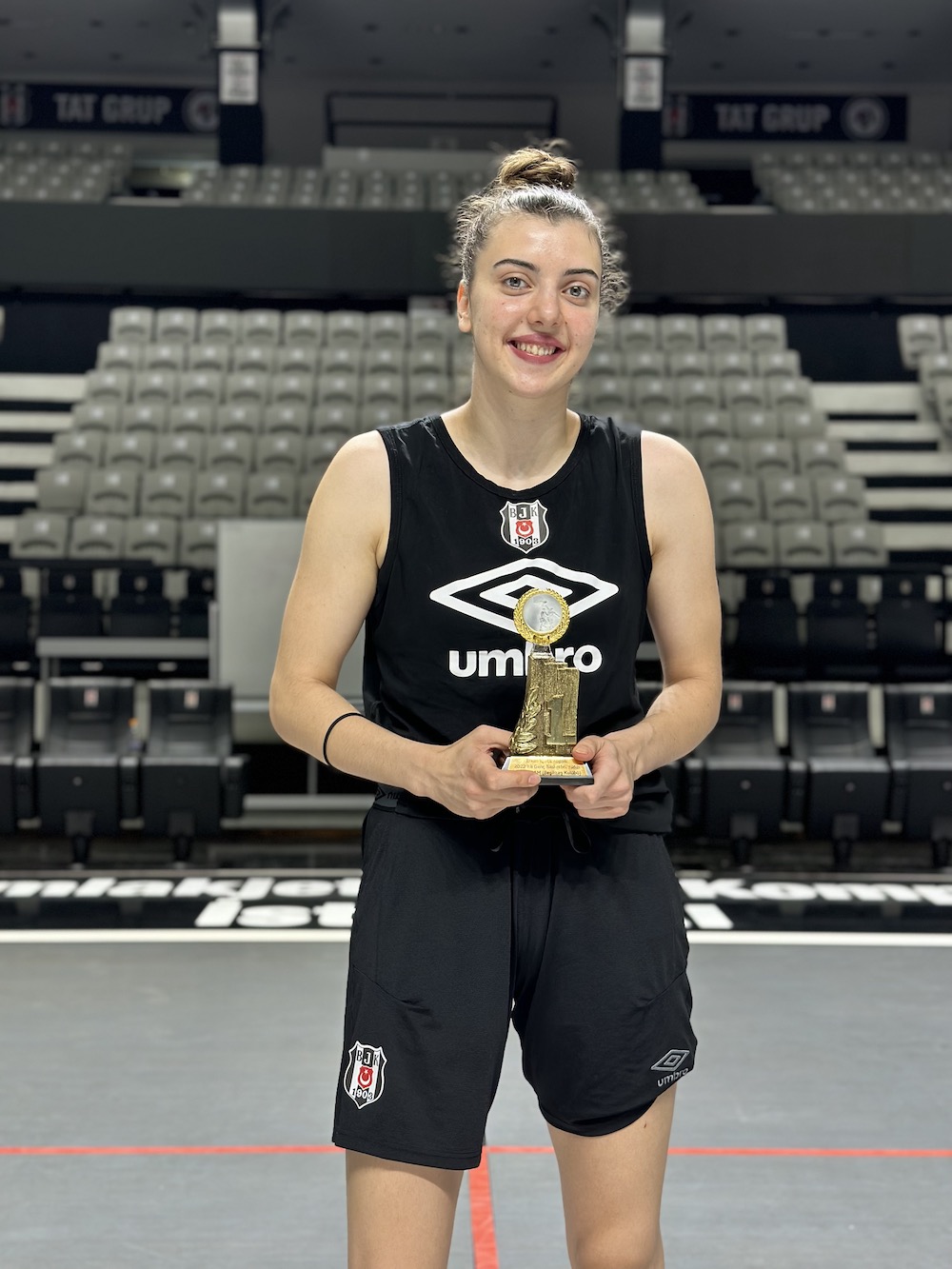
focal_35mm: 48
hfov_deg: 30.3
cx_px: 476
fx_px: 1760
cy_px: 634
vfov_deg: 39.7
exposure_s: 1/100
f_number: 1.78
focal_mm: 6.86
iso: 100
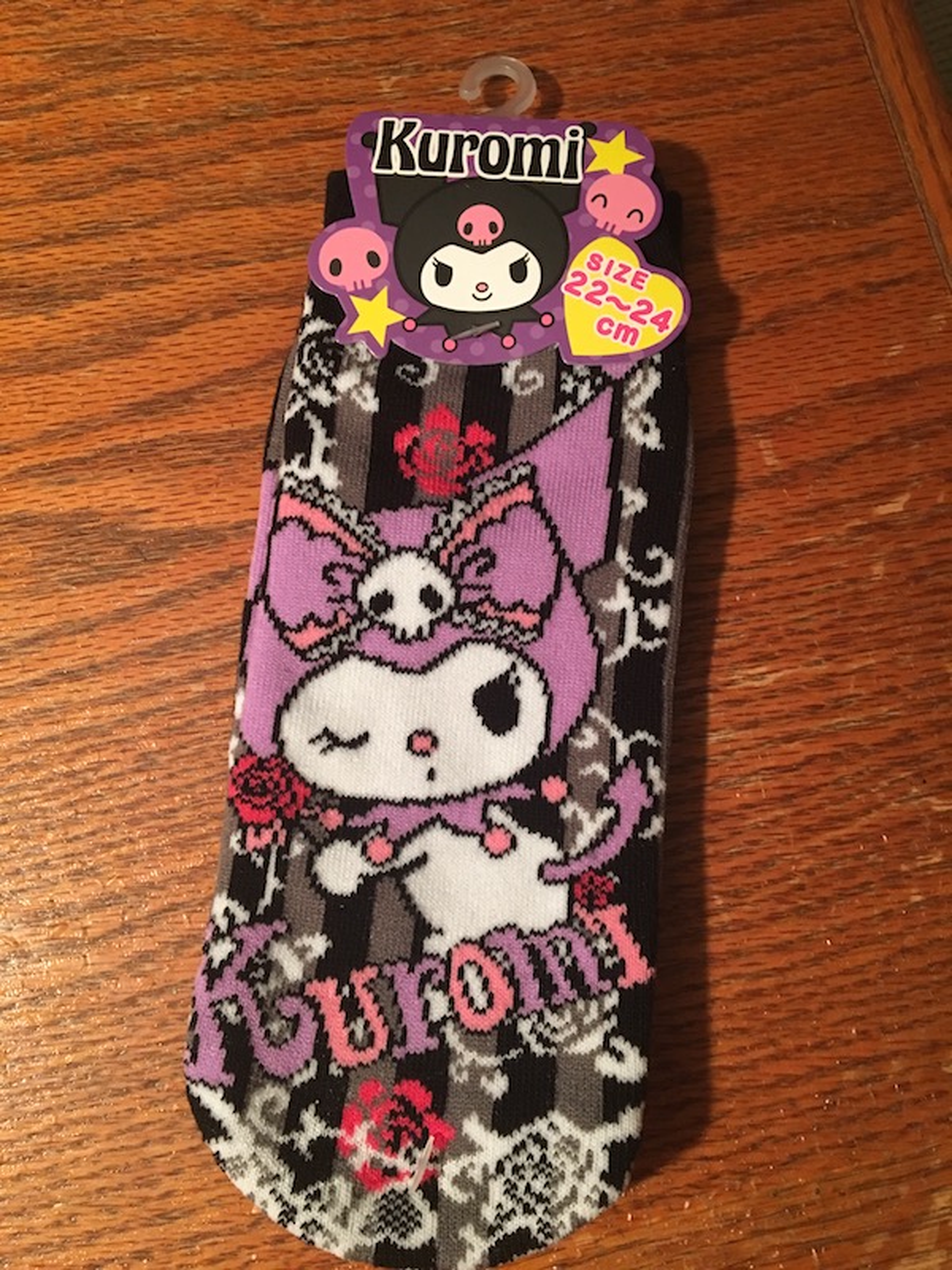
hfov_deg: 48.2
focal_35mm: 29
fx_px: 1063
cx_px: 476
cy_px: 635
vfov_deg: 61.7
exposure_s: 1/17
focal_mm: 4.15
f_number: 2.2
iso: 200
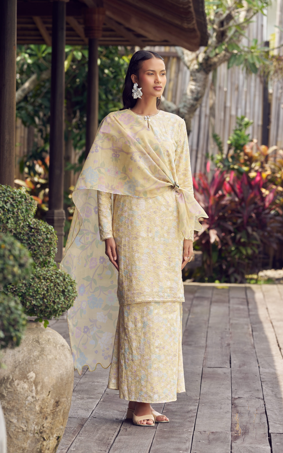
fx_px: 2555
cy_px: 226
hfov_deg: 6.3
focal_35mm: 207
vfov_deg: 10.1
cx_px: 139
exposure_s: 1/160
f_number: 5.6
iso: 125
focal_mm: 135
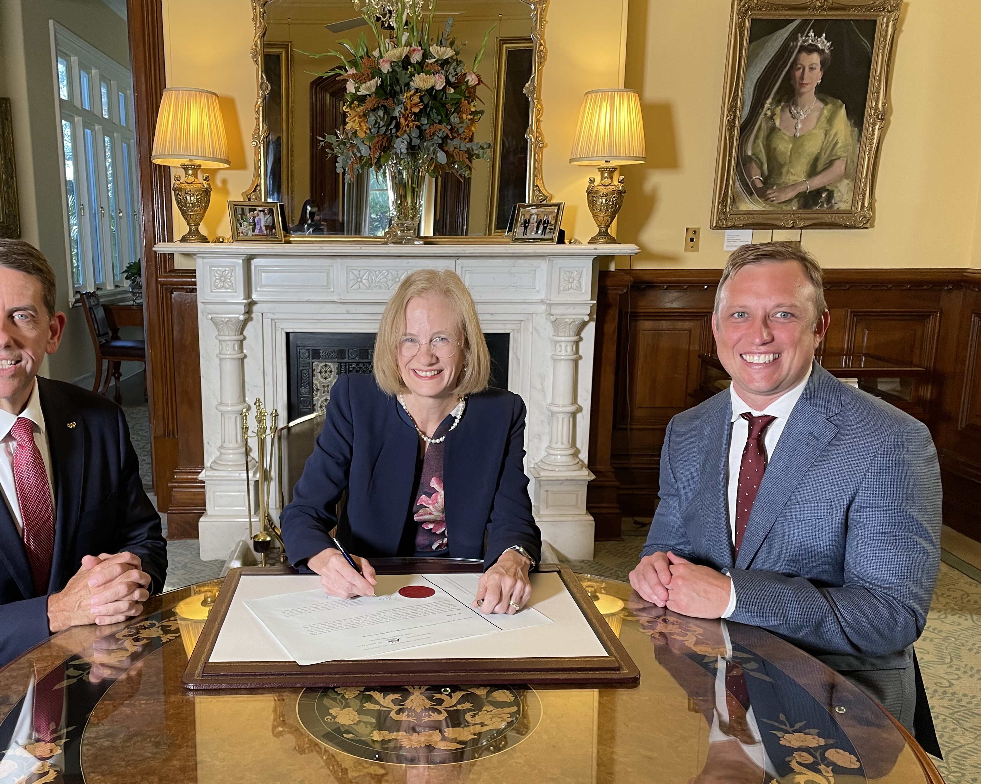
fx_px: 958
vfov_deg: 44.4
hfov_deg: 53.9
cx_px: 398
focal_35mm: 33
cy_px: 453
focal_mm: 4.2
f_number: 1.6
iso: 100
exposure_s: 1/50
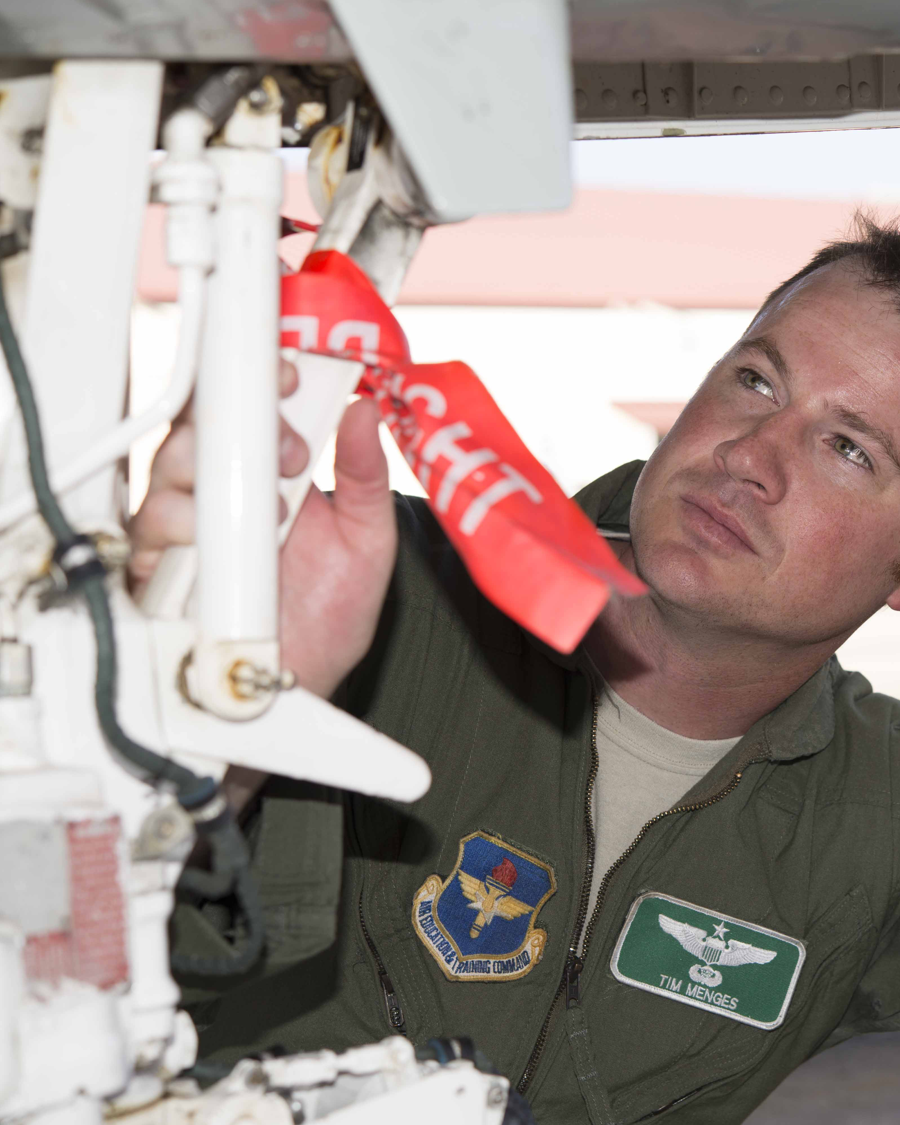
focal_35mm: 85
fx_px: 2830
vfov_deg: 22.5
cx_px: 826
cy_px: 560
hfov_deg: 17.8
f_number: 6.3
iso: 100
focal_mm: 60
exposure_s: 1/200
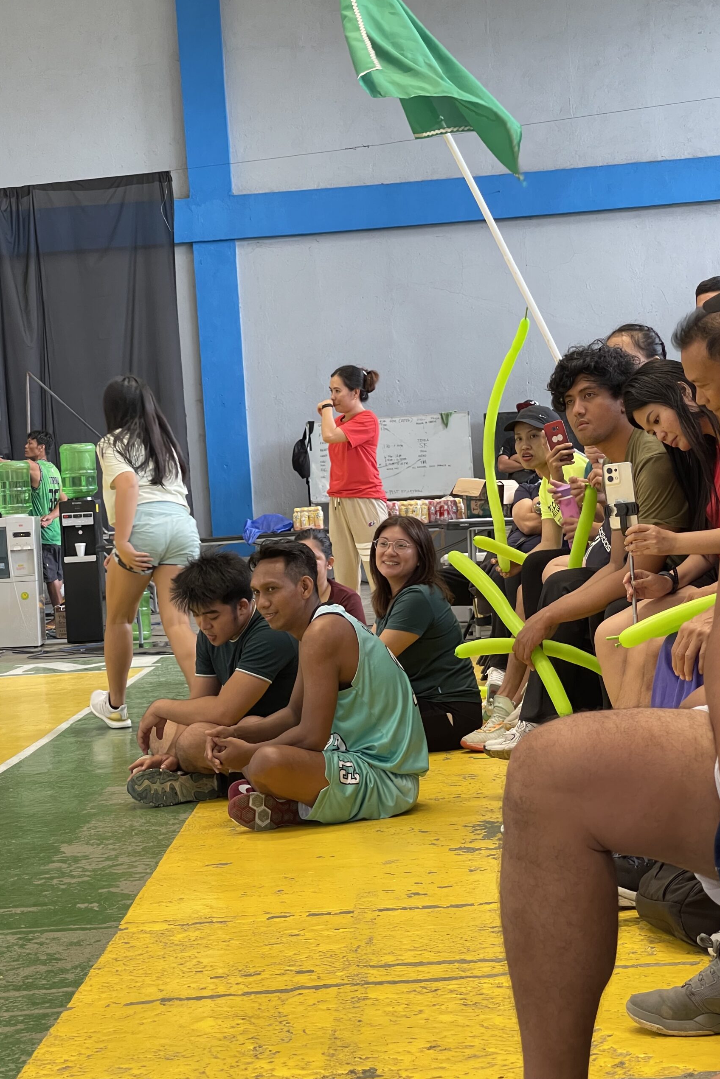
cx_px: 332
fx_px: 2009
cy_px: 541
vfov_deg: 30.1
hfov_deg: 20.3
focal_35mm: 67
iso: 160
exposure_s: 1/60
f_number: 2.2
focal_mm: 7.5
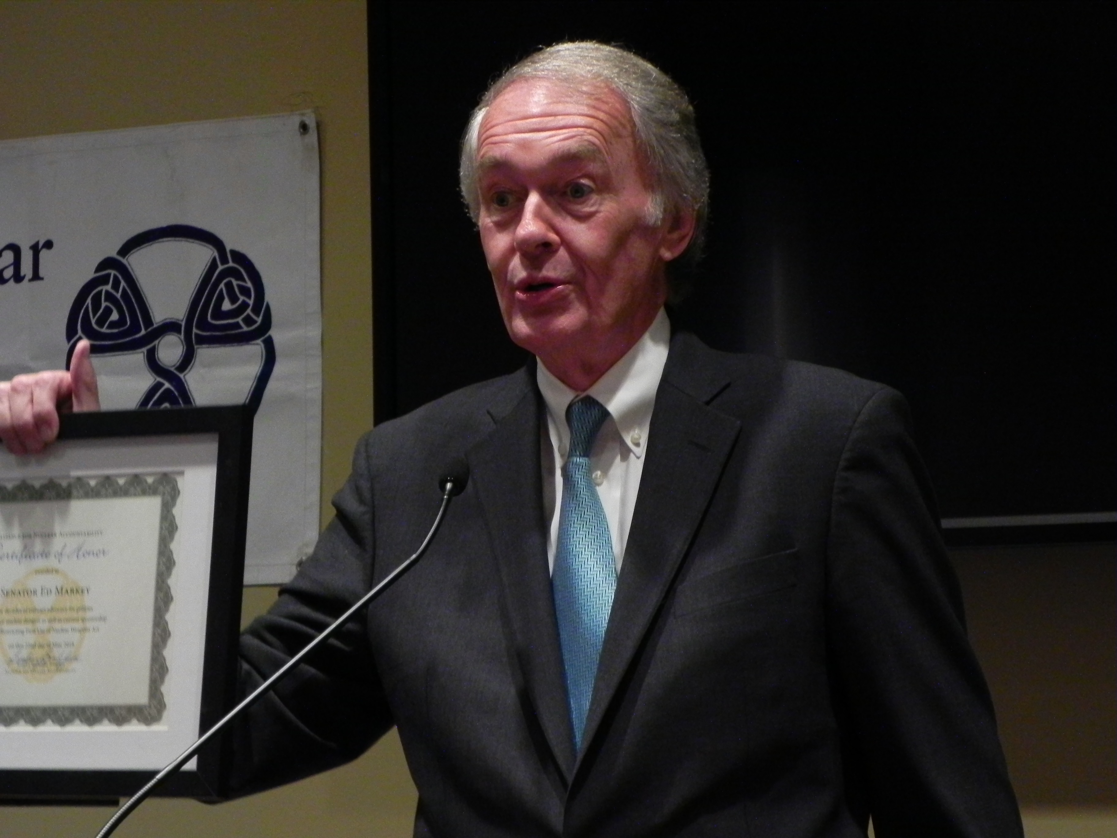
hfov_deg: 16.8
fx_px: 3775
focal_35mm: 117
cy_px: 419
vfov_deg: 12.7
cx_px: 558
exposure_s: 1/60
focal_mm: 20.8
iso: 800
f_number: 4
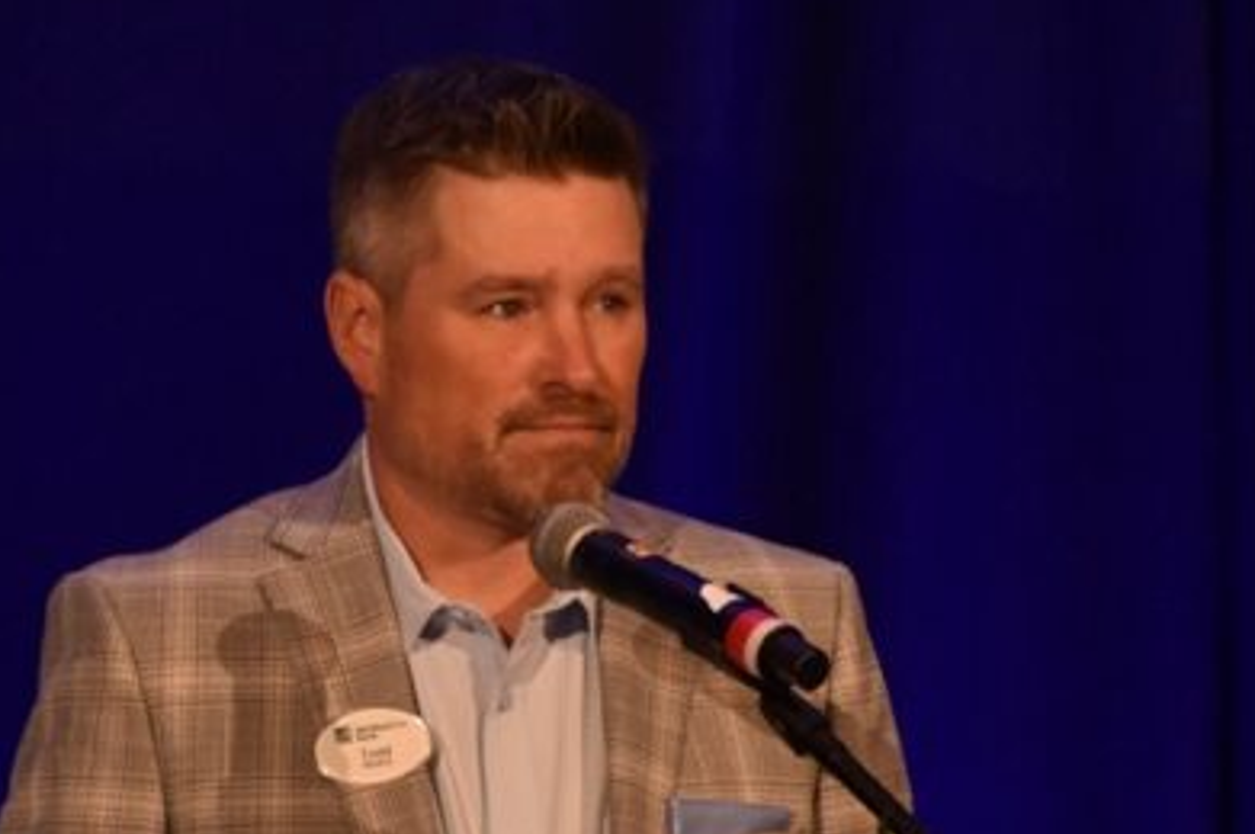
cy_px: 654
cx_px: 533
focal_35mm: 1180
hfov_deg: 1.7
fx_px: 41101
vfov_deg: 1.2
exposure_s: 1/60
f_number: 6.3
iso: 1000
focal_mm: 300
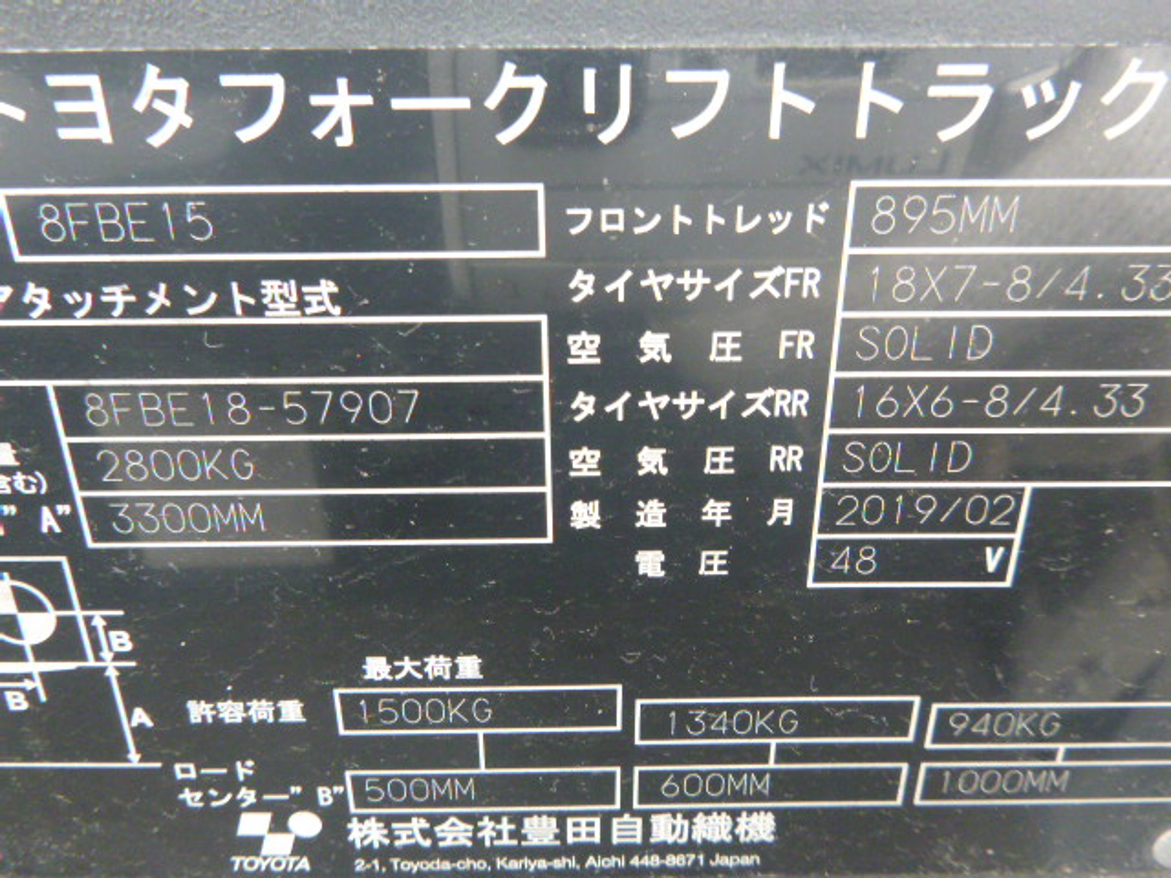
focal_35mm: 25
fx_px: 846
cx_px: 586
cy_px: 439
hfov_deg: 69.4
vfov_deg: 54.9
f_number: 3.9
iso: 400
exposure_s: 1/20
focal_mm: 4.5
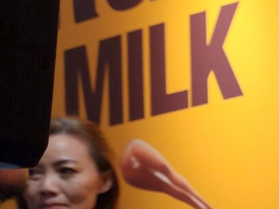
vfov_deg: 12.3
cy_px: 275
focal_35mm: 117
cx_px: 663
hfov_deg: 13.0
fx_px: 943
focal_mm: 6.4
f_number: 1.8
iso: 80
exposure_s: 1/100
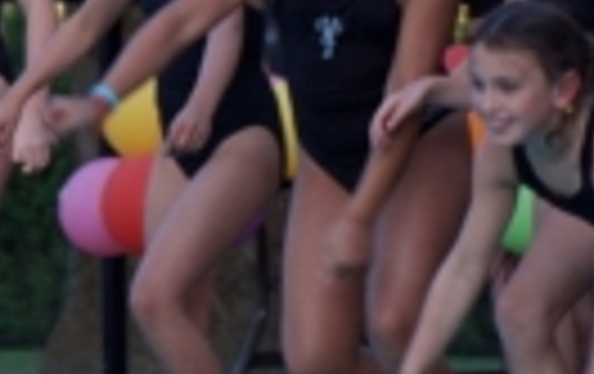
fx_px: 7508
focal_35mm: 463
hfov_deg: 4.4
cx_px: -927
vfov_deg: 2.8
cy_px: 187
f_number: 2.8
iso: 200
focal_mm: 50
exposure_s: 1/170
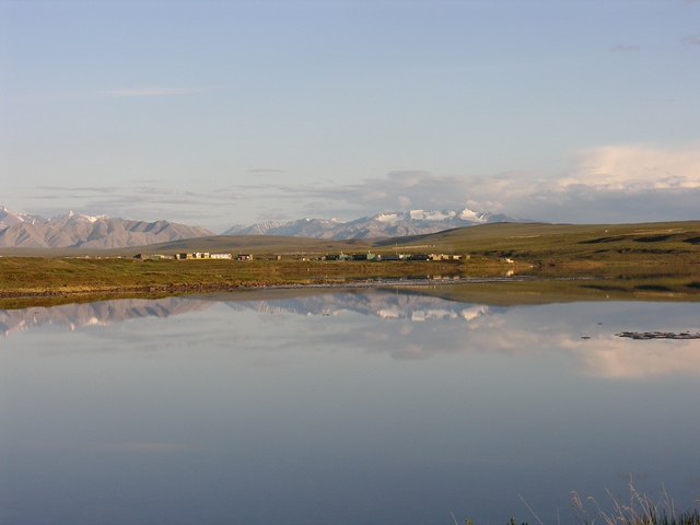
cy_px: 262
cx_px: 350
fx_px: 1436
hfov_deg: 27.4
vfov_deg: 20.7
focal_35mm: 71
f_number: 6.6
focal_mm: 18
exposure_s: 1/187
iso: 100
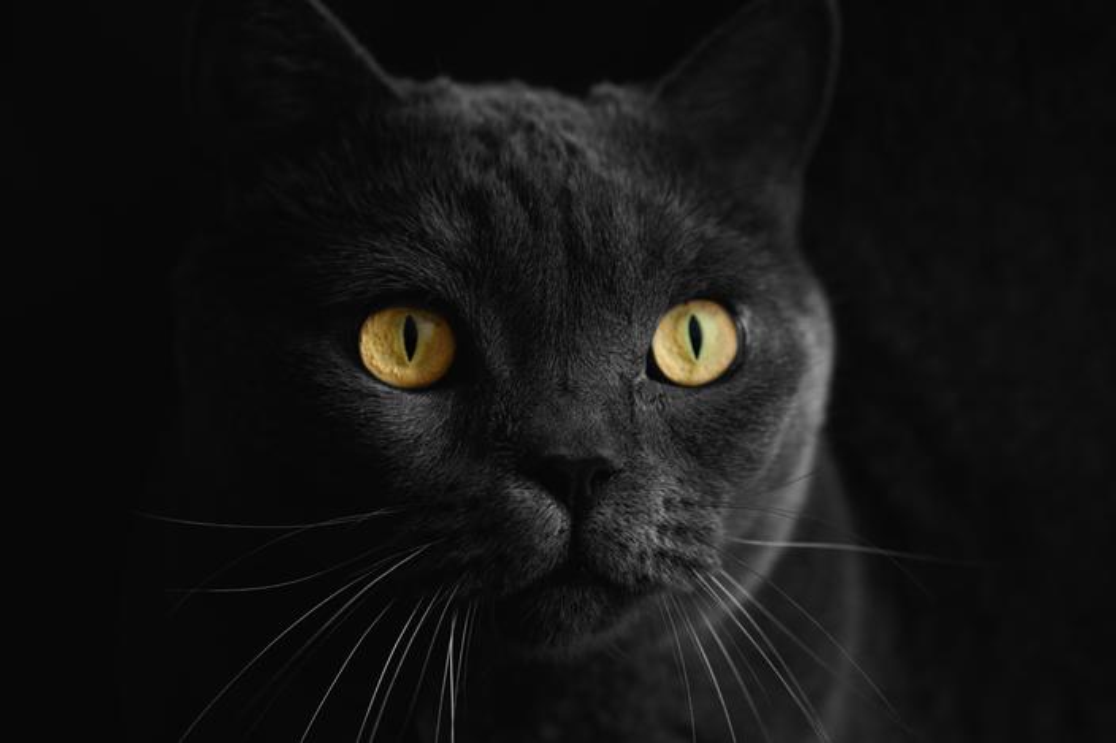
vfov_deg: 15.2
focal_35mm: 90
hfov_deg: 22.6
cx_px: 558
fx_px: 2789
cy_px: 372
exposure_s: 1/125
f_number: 2.4
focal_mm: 60
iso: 1250
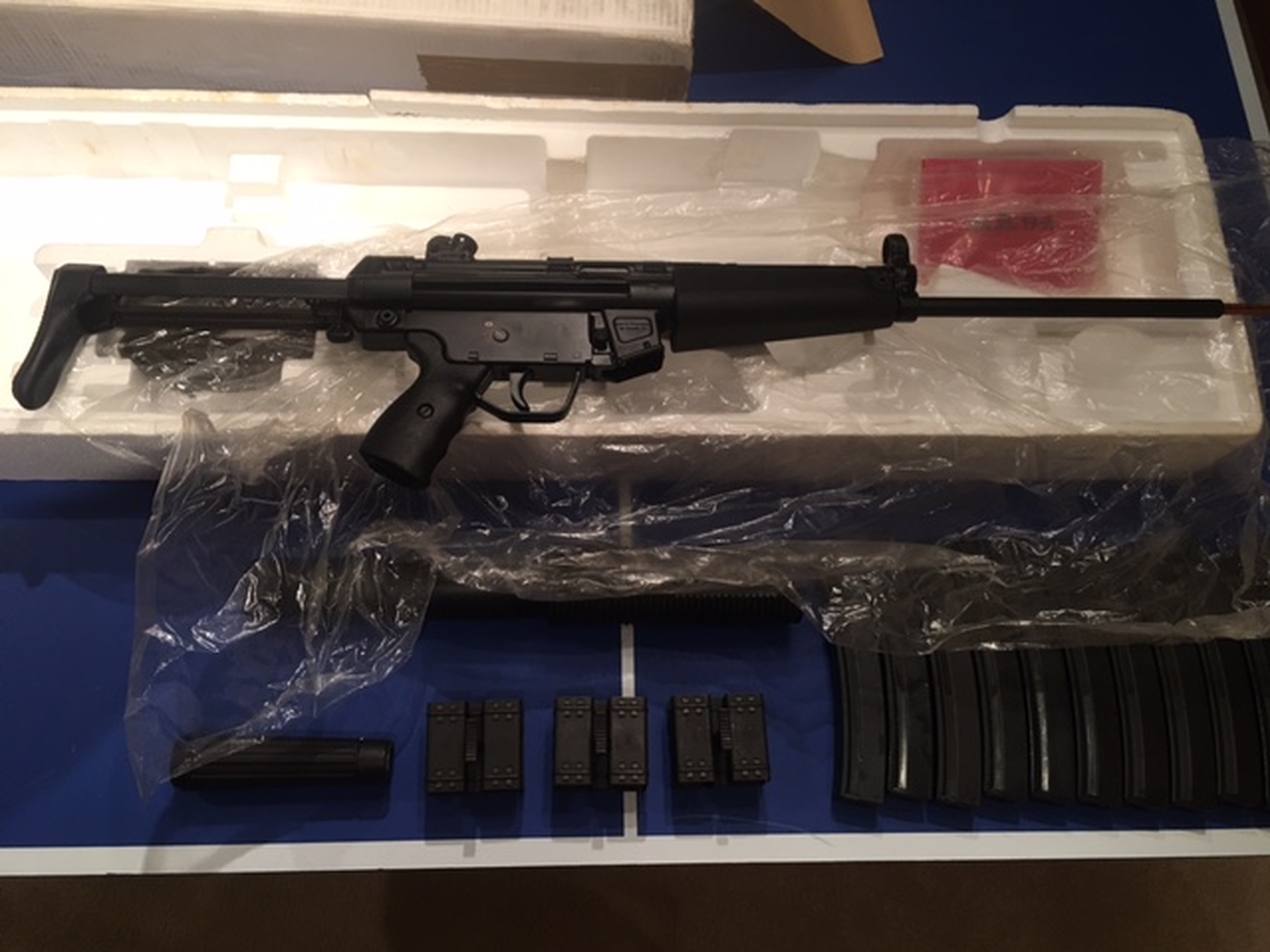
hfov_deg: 61.7
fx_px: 1064
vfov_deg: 48.2
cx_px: 635
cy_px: 476
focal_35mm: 29
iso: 32
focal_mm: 4.15
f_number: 2.2
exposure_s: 1/15
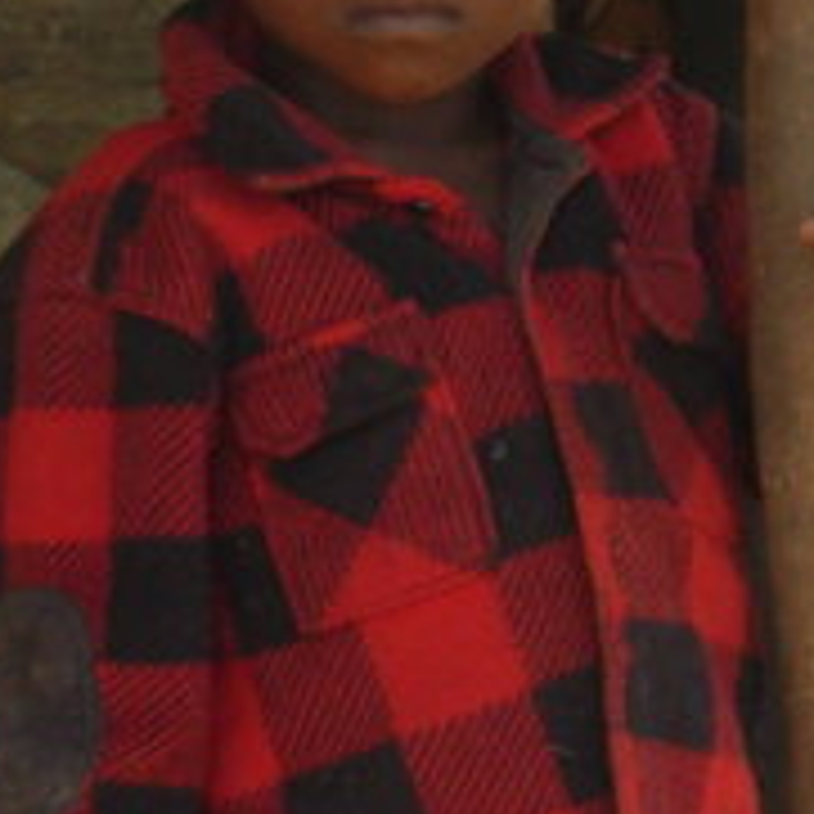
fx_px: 13861
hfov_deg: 3.4
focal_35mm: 521
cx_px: 369
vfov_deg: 3.4
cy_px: 427
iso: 50
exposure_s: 1/124
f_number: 4
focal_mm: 17.2
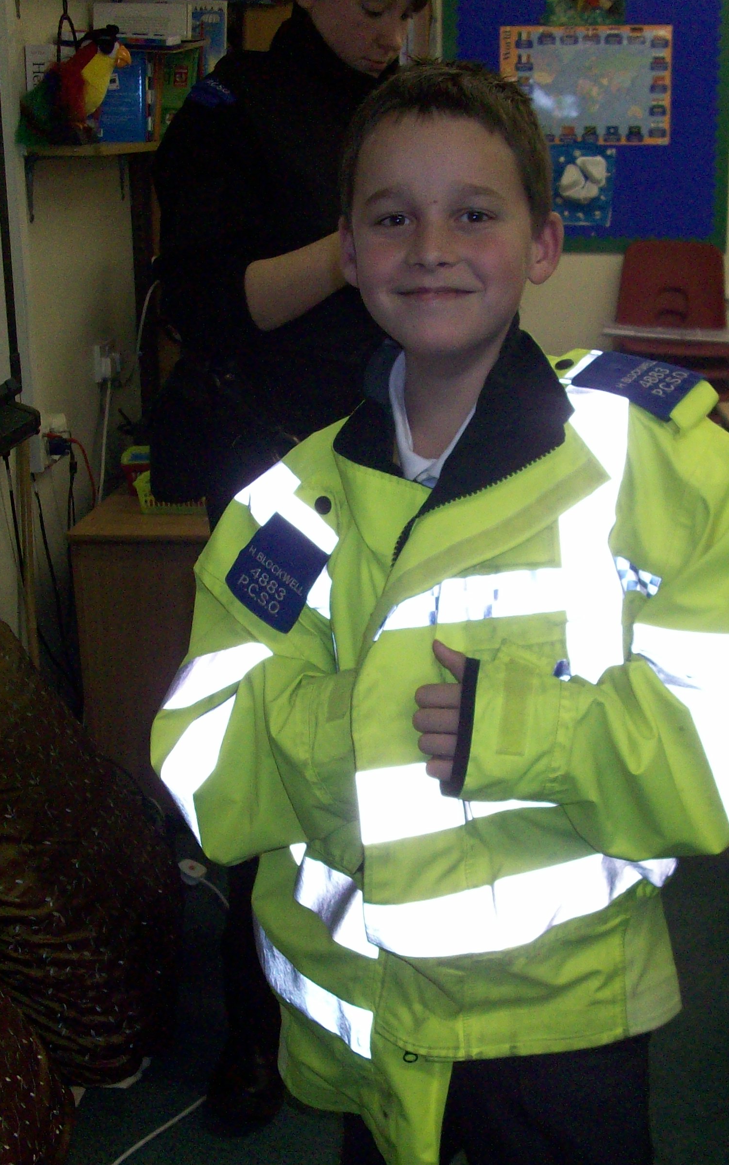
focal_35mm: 49
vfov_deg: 41.1
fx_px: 1557
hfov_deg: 26.3
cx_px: 450
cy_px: 583
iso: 160
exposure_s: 1/60
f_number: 2.8
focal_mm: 5.7
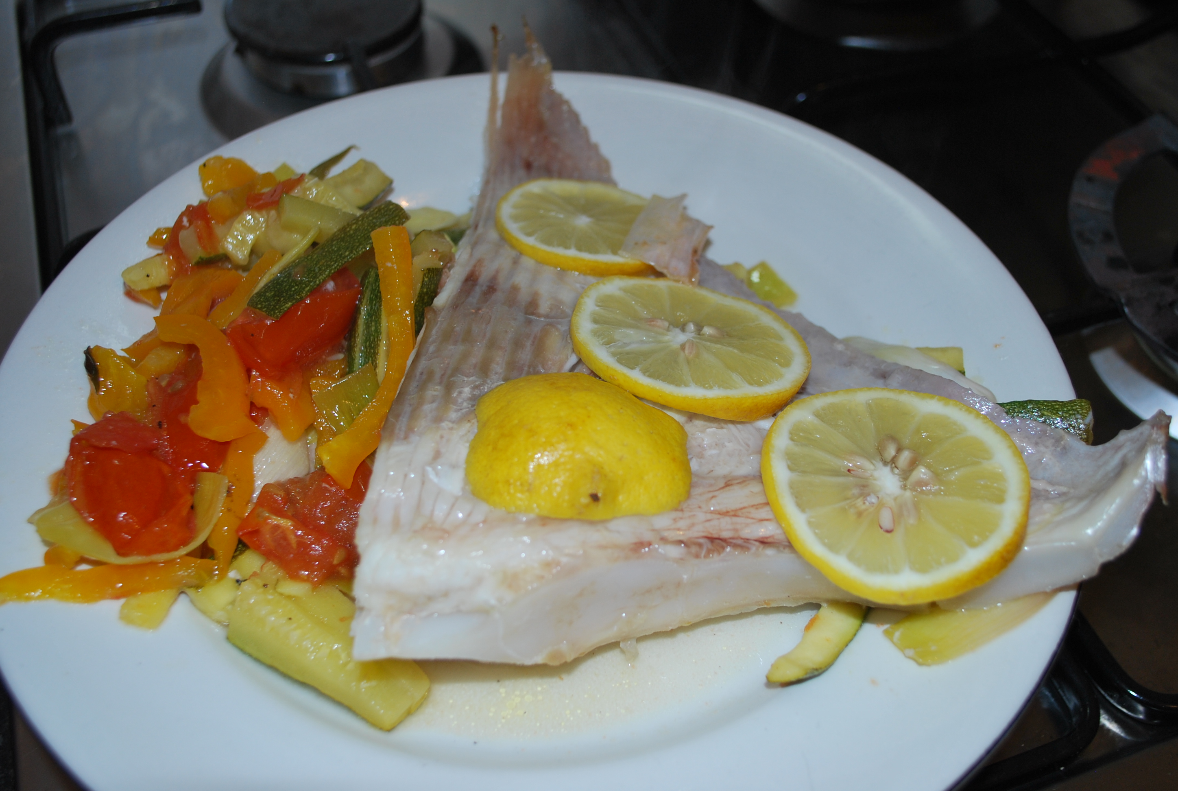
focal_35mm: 39
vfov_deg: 34.4
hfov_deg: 49.5
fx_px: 1279
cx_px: 589
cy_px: 396
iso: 200
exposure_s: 1/60
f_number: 4.2
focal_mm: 26
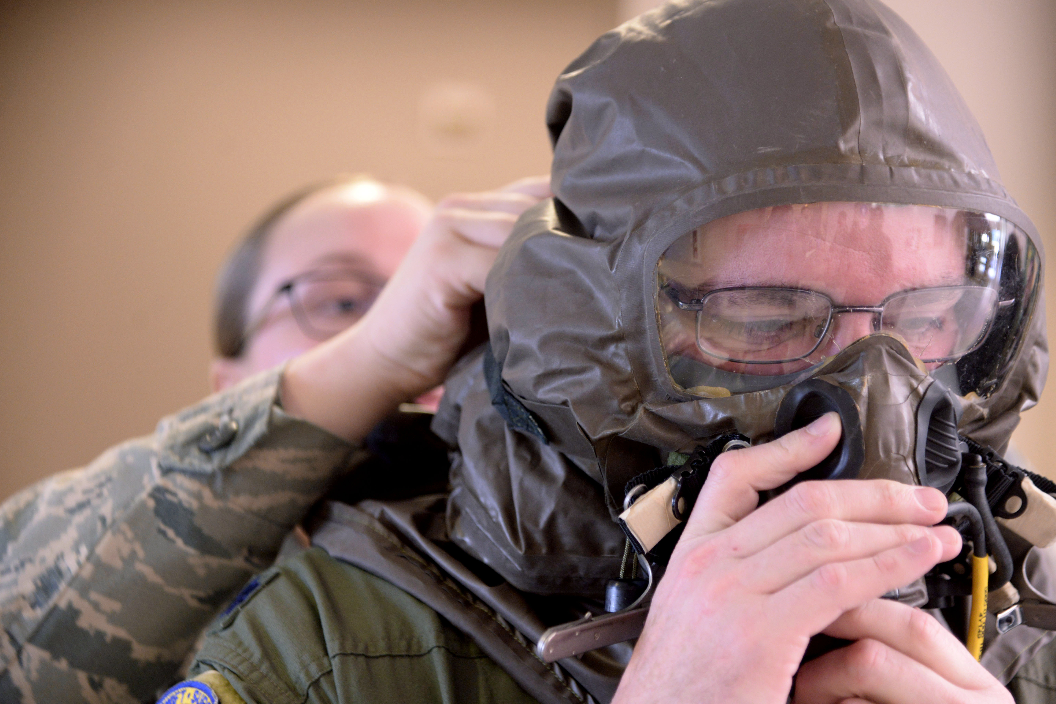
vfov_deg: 14.9
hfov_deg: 22.1
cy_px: 393
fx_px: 2698
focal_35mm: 92
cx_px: 584
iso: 2500
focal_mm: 82
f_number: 4
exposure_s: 1/60
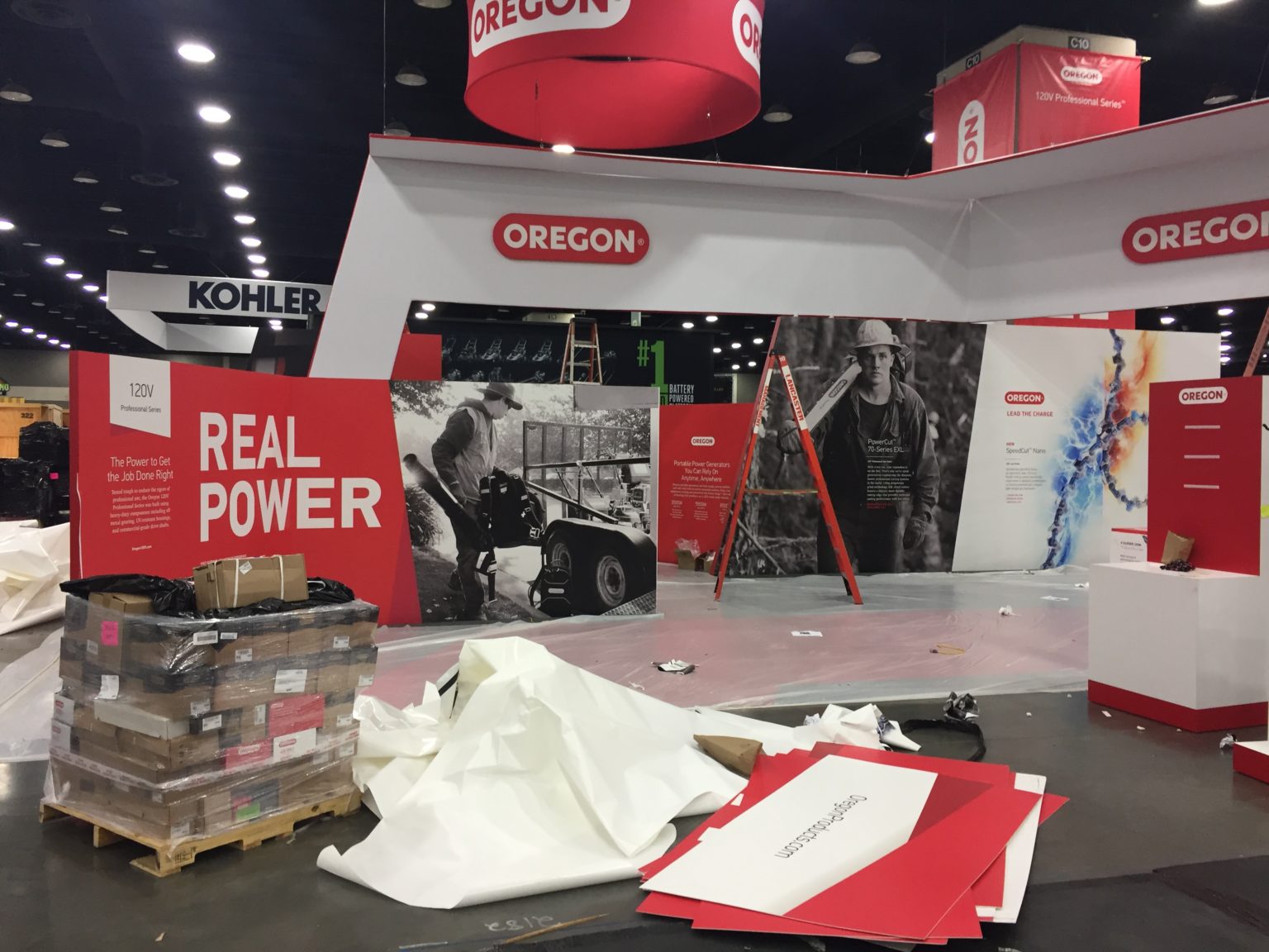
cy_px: 476
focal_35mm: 29
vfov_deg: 48.2
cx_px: 634
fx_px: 1063
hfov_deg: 61.7
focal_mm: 4.15
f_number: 2.2
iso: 64
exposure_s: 1/30
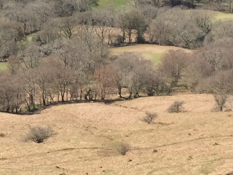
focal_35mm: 135
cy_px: 13
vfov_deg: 10.9
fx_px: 909
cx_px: -95
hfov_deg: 13.9
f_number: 2.2
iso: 32
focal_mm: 4.15
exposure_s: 1/954
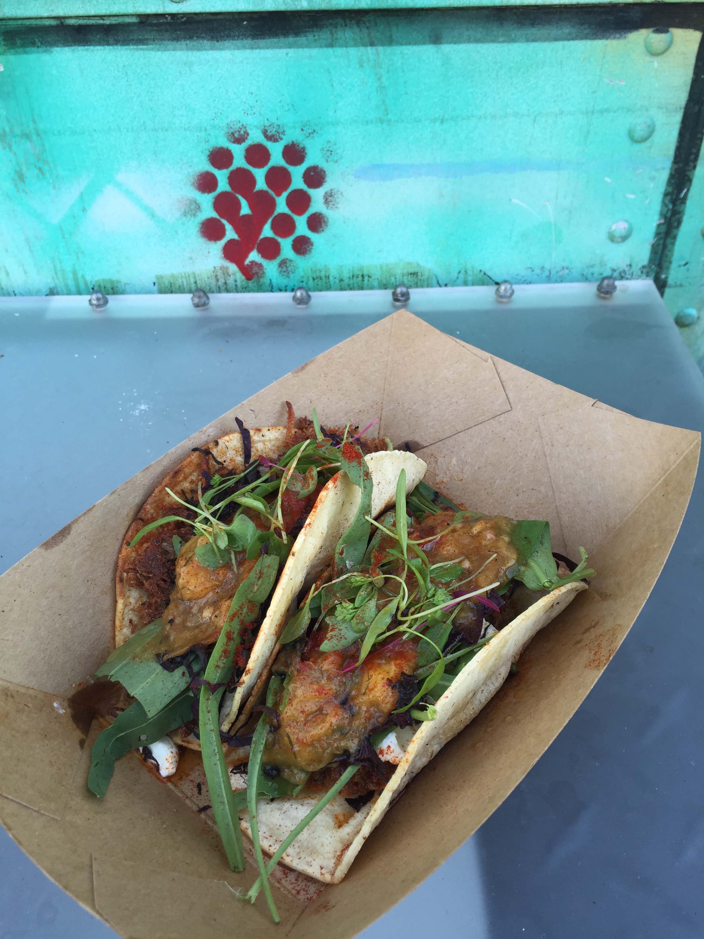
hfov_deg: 48.2
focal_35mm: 29
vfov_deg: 61.7
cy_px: 470
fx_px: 786
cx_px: 352
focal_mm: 4.15
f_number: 2.2
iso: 32
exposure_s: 1/121
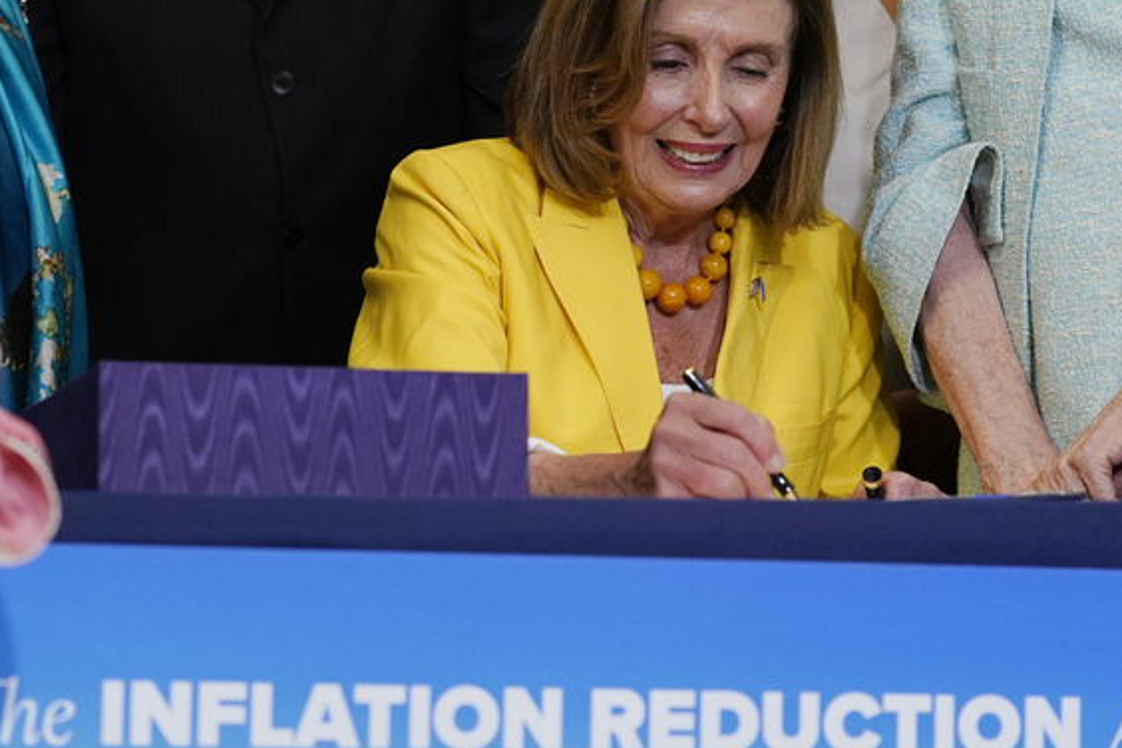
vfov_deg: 8.7
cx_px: 722
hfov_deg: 13.0
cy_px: 146
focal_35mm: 158
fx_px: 4924
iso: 2500
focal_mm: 87
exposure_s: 1/200
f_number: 3.5
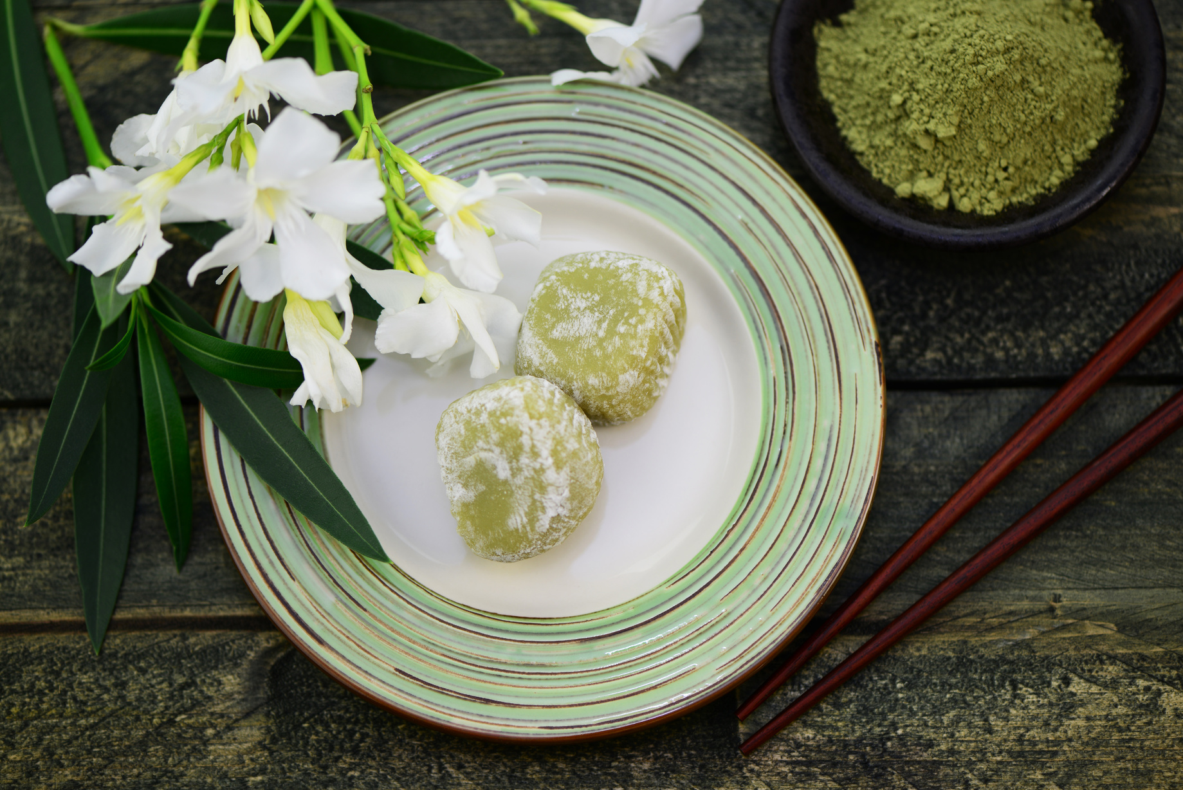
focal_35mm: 105
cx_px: 592
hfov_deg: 19.4
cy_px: 395
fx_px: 3452
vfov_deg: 13.1
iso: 100
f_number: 3.5
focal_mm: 105
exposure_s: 1/200
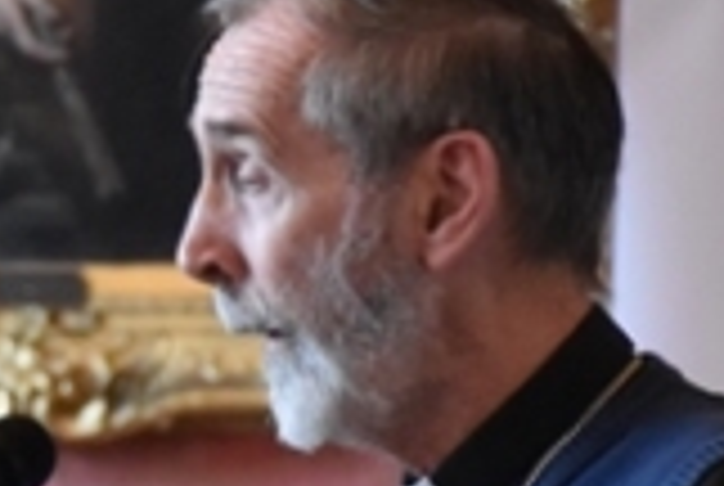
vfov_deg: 1.8
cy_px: 572
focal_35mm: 788
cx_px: -61
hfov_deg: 2.6
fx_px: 15877
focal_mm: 90
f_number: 5.3
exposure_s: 1/60
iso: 3200
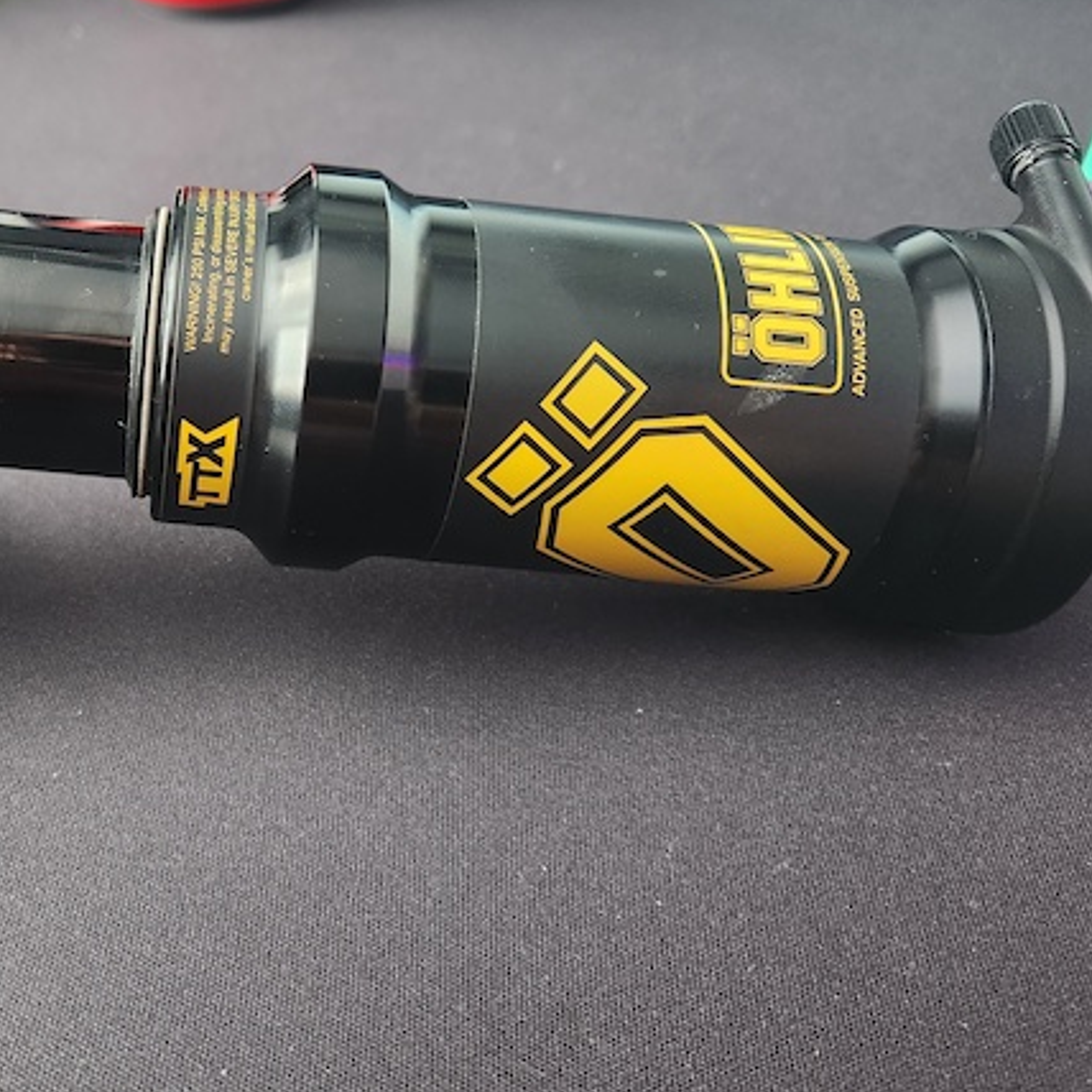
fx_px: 1356
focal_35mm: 38
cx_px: 281
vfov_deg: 43.8
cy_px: 584
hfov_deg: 42.6
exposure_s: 1/25
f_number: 1.8
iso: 640
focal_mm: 5.4
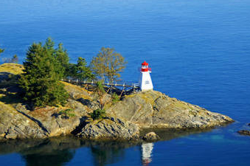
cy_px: 79
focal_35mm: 116
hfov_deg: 17.7
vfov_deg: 11.8
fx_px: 804
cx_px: 142
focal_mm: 58
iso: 400
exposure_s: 1/1000
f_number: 5.3
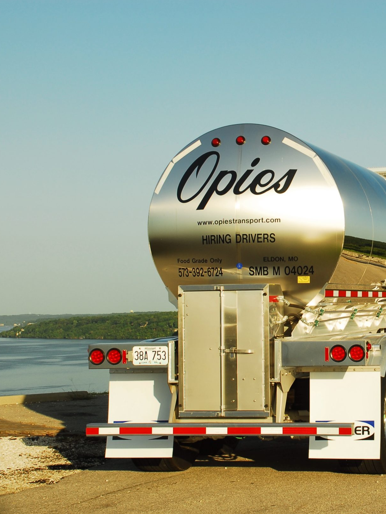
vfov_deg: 24.5
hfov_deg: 18.2
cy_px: 264
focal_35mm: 80
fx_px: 1186
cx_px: 351
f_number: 8
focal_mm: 35
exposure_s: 1/60
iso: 100
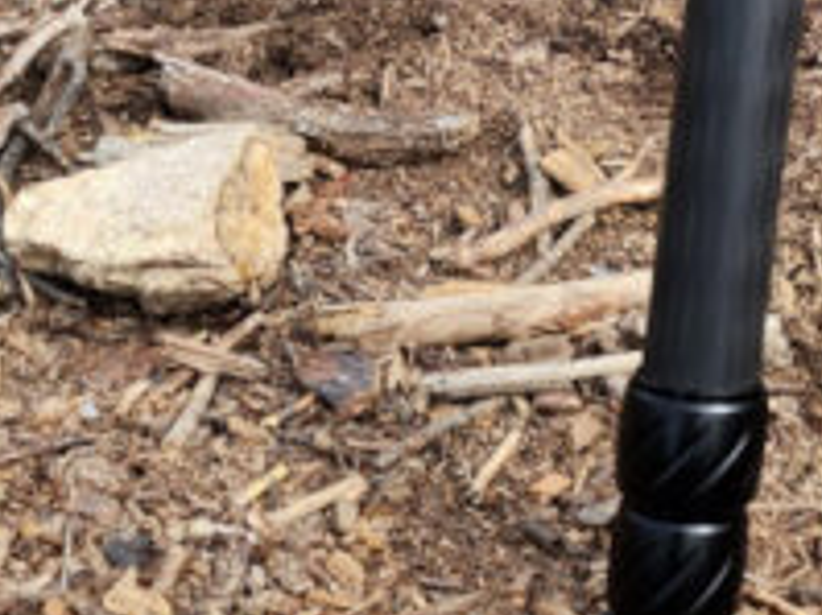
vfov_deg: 12.4
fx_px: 2634
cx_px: 983
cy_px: -415
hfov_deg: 17.0
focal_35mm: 111
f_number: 1.8
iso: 12
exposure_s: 1/399
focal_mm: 6.4
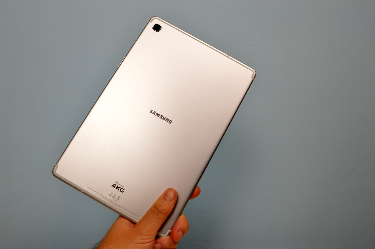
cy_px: 124
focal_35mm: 33
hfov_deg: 57.3
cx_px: 188
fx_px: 343
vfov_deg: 39.9
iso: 1600
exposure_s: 1/40
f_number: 10
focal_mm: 22
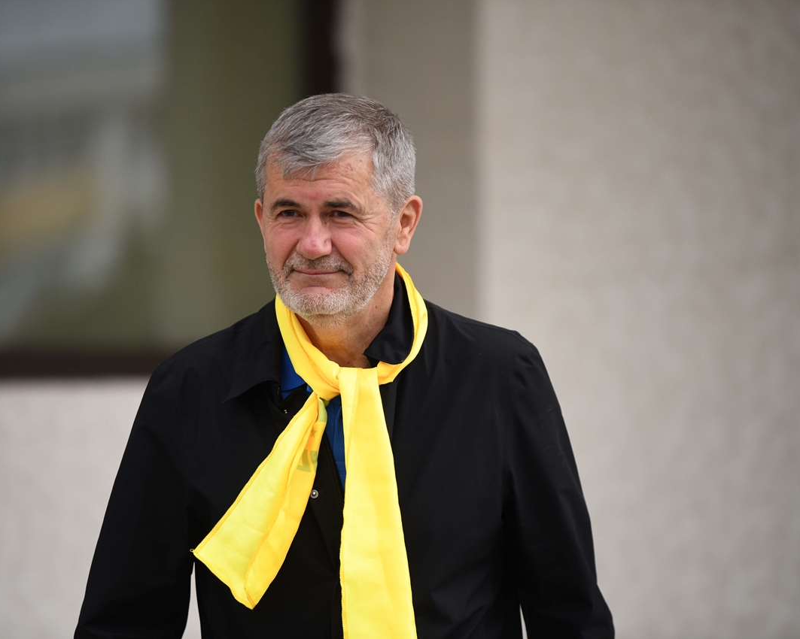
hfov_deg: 8.5
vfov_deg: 6.8
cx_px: 321
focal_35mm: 226
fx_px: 5350
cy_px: 319
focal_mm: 200
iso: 1000
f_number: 2.8
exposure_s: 1/8000
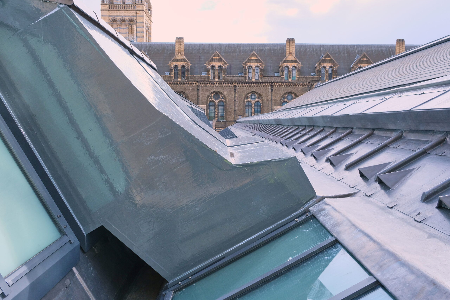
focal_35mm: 27
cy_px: 150
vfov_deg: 47.9
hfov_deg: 67.4
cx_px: 225
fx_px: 337
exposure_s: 1/1100
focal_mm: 18
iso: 1250
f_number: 5.6
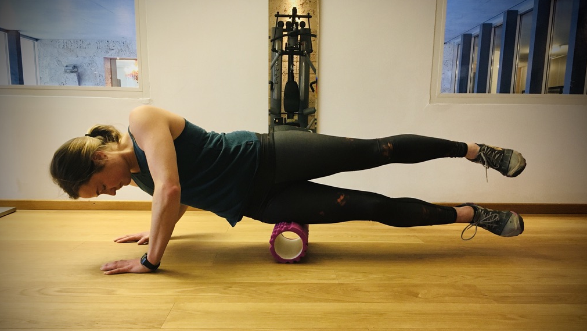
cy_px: 219
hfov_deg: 61.0
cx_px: 295
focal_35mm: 32
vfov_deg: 36.3
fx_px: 498
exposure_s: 1/33
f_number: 2.2
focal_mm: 4.15
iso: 160
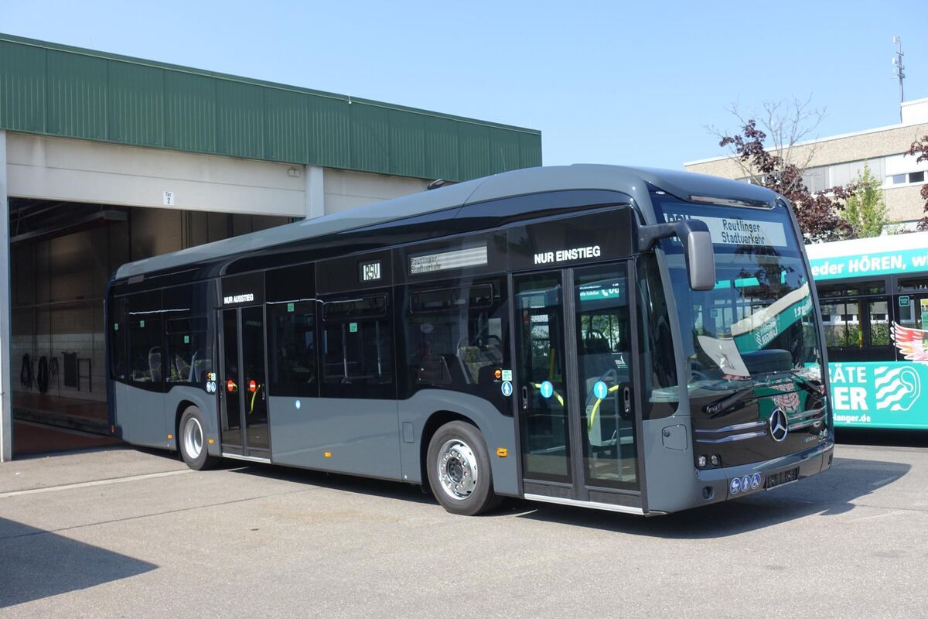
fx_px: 928
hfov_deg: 53.1
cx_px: 464
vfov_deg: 36.9
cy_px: 310
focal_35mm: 36
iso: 200
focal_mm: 13.34
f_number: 5
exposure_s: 1/500
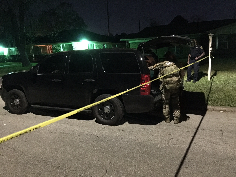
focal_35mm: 29
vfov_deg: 48.2
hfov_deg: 61.7
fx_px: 198
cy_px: 88
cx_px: 118
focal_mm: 4.15
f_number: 2.2
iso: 500
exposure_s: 1/4
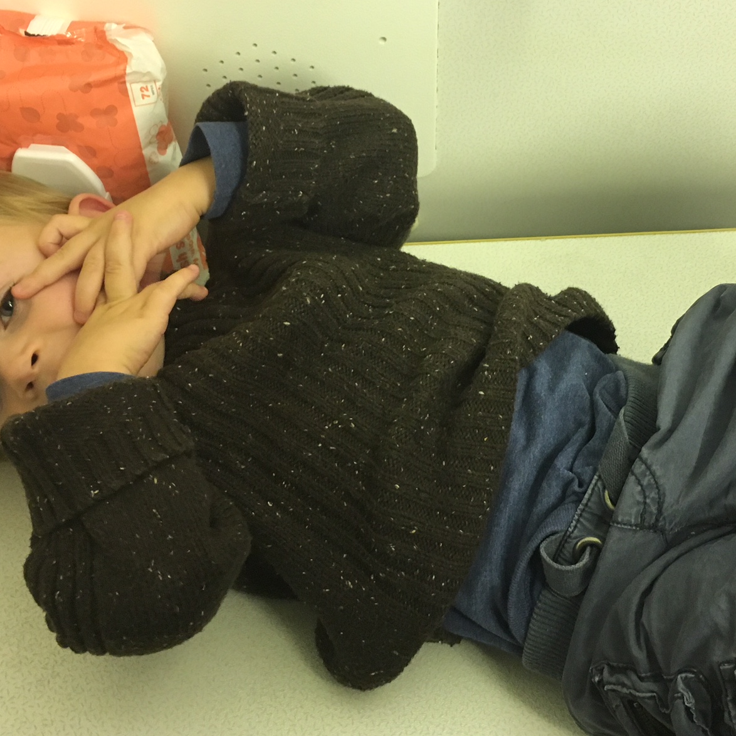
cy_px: 322
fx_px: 1058
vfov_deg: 38.3
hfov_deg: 38.1
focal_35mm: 44
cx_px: 461
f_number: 2.2
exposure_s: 1/30
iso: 125
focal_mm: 4.15
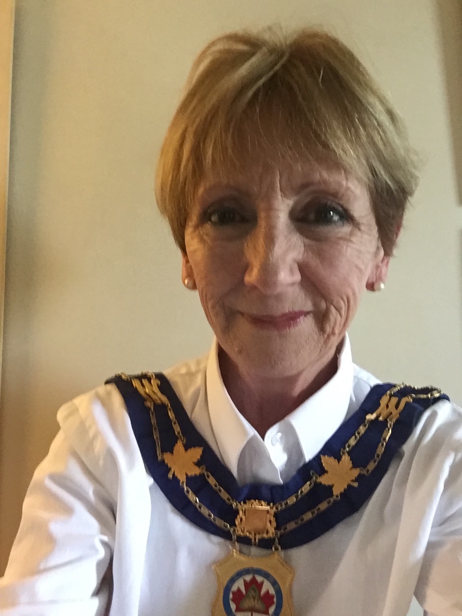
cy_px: 308
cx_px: 231
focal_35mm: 31
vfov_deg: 58.4
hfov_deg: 45.4
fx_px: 552
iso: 320
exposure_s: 1/30
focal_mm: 2.65
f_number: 2.2
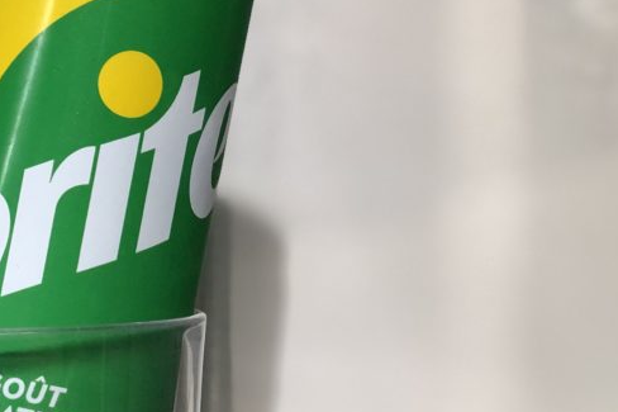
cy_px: 360
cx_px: -94
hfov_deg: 15.0
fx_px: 2282
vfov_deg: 10.3
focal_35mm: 133
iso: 100
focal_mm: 6
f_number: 2.4
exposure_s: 1/50
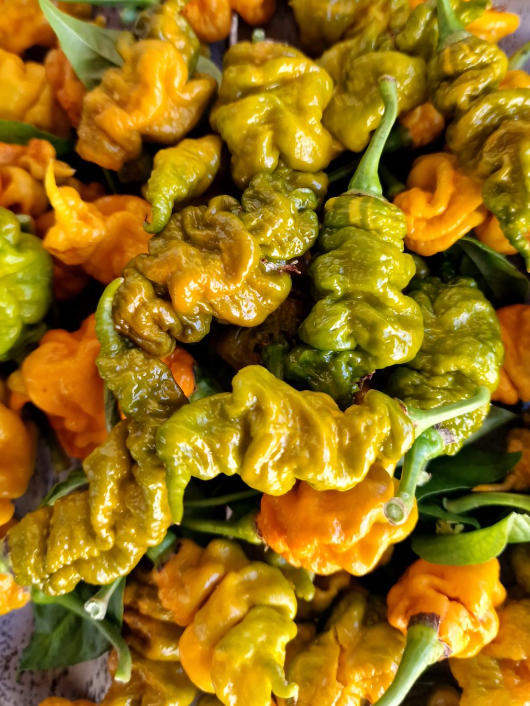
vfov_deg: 59.7
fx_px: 612
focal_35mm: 30
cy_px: 299
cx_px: 298
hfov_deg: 46.7
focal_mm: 6.4
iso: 50
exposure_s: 1/50
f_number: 1.8
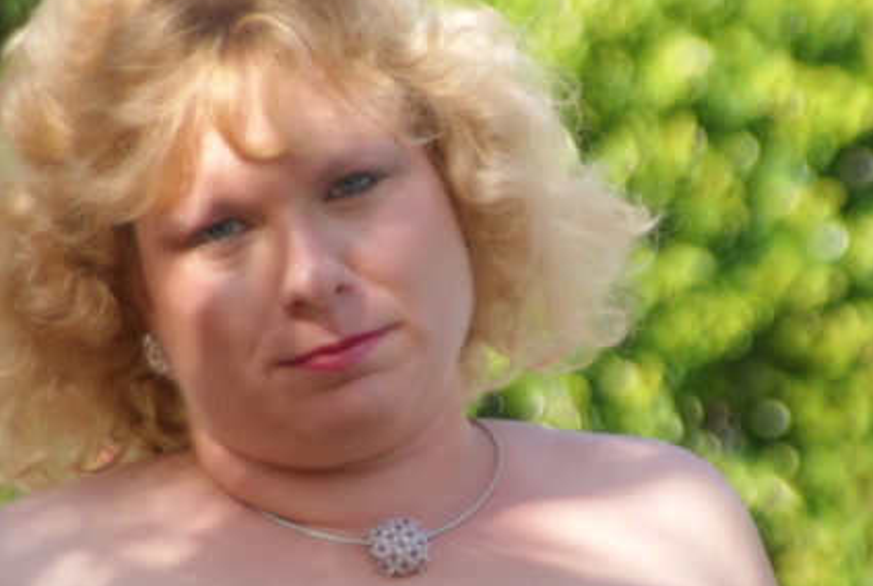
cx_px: 671
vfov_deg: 1.9
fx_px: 18080
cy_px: 352
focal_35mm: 744
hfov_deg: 2.8
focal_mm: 300
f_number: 6.3
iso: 400
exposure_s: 1/500
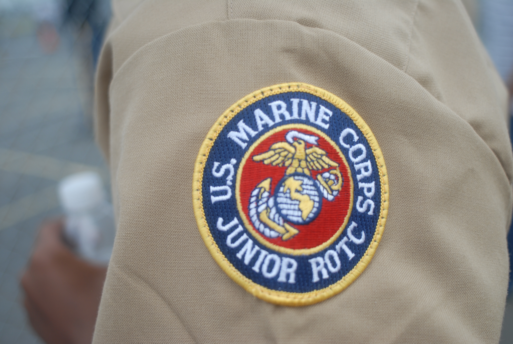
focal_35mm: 36
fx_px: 514
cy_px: 172
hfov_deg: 53.1
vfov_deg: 37.0
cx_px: 256
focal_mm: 24
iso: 100
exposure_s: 1/200
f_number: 2.8
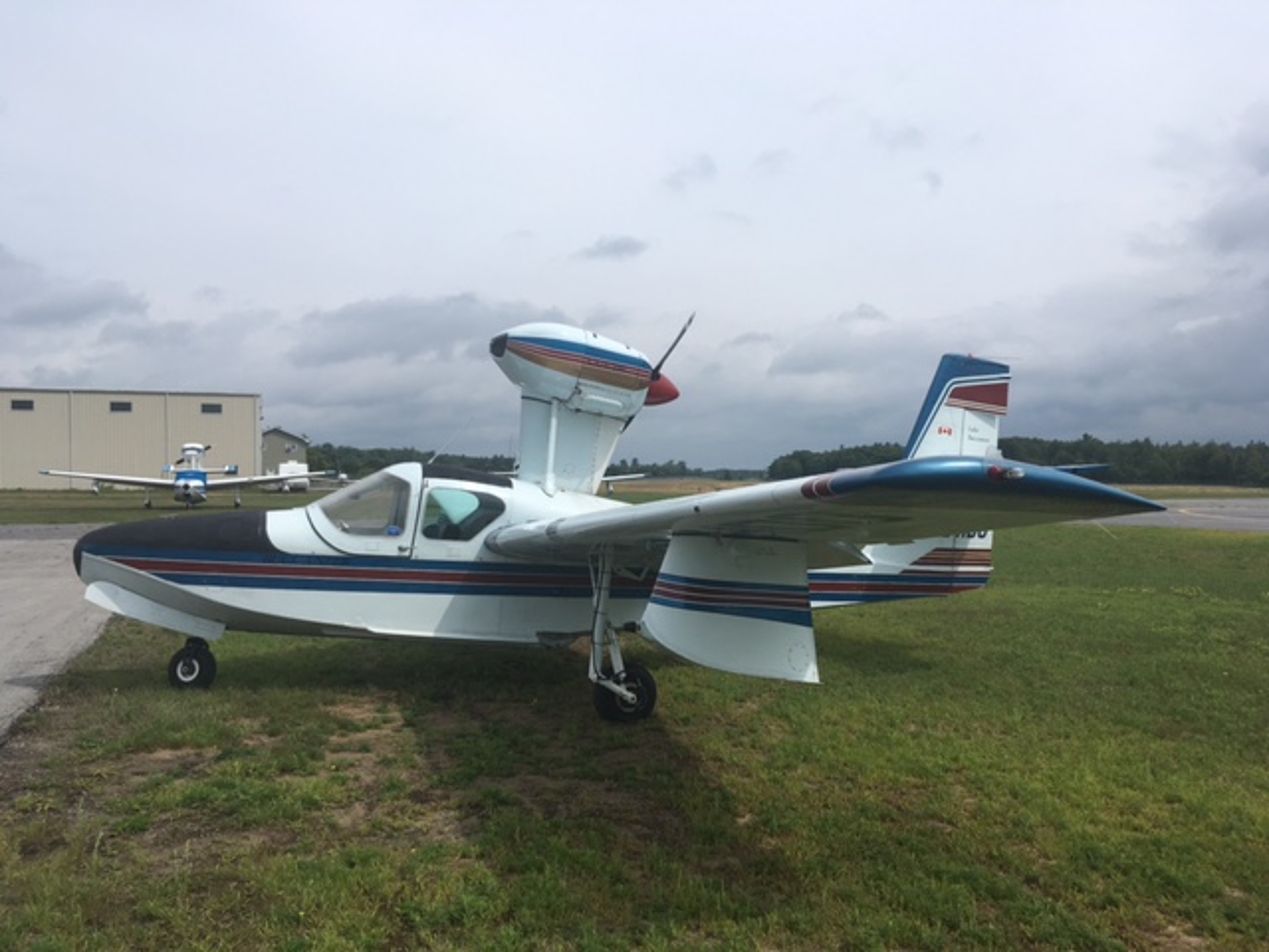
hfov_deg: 61.7
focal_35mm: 29
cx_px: 634
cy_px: 476
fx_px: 1063
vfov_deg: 48.2
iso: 25
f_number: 2.2
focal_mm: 4.15
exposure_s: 1/2747
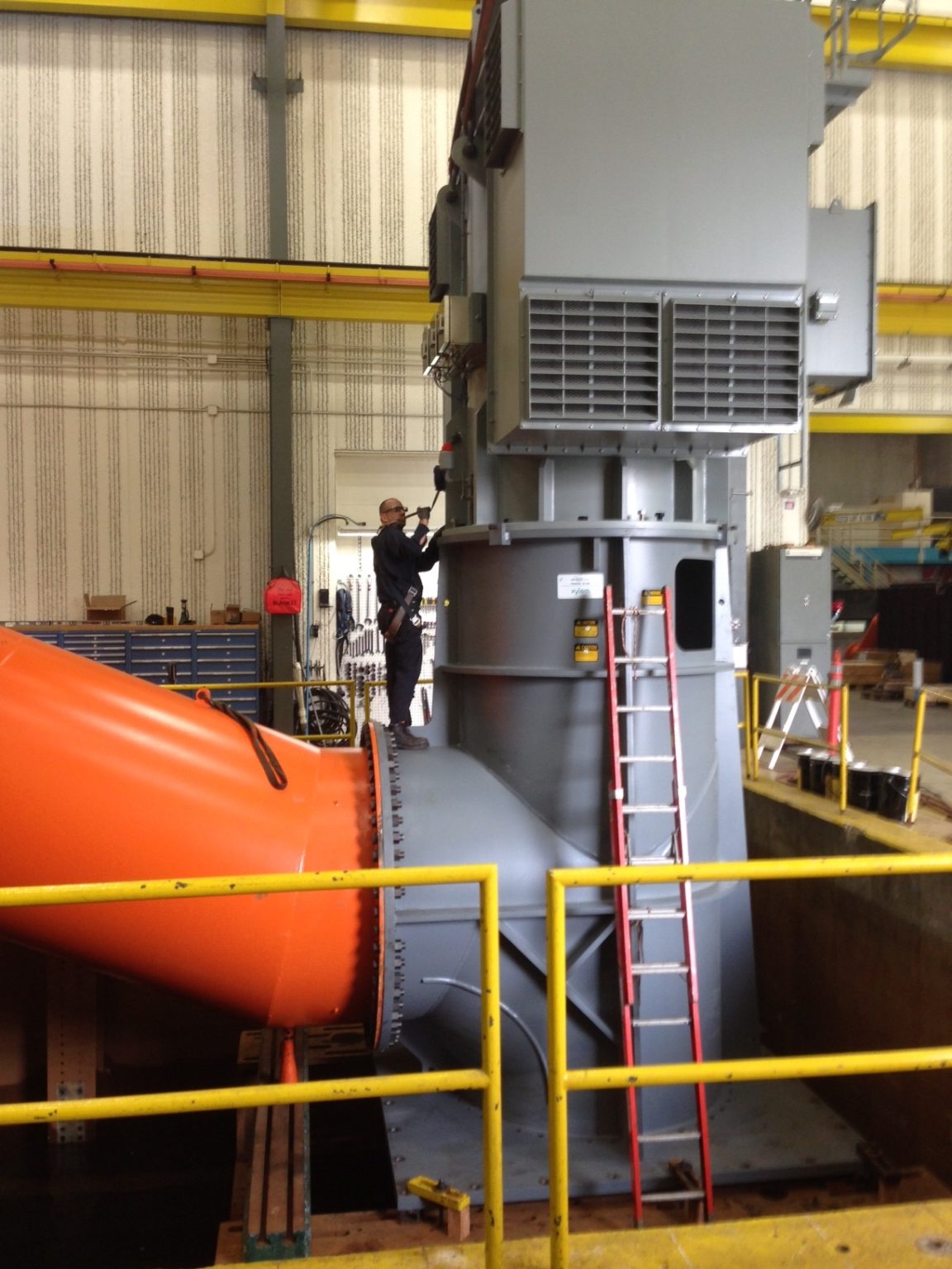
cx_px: 476
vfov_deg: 55.4
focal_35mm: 33
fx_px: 1210
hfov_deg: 42.9
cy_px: 634
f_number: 2.4
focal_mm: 4.12
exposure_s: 1/20
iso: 64
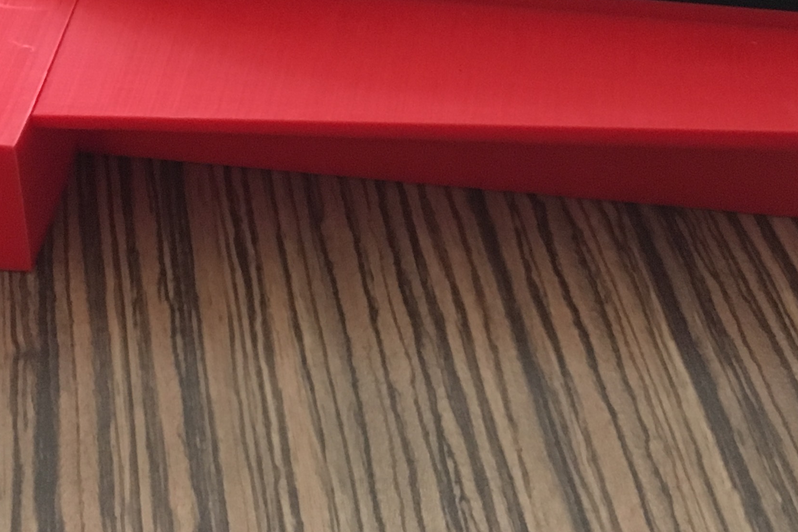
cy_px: 136
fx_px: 1618
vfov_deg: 18.6
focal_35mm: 73
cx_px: 377
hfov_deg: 27.7
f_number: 2.2
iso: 400
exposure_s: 1/17
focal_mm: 4.15
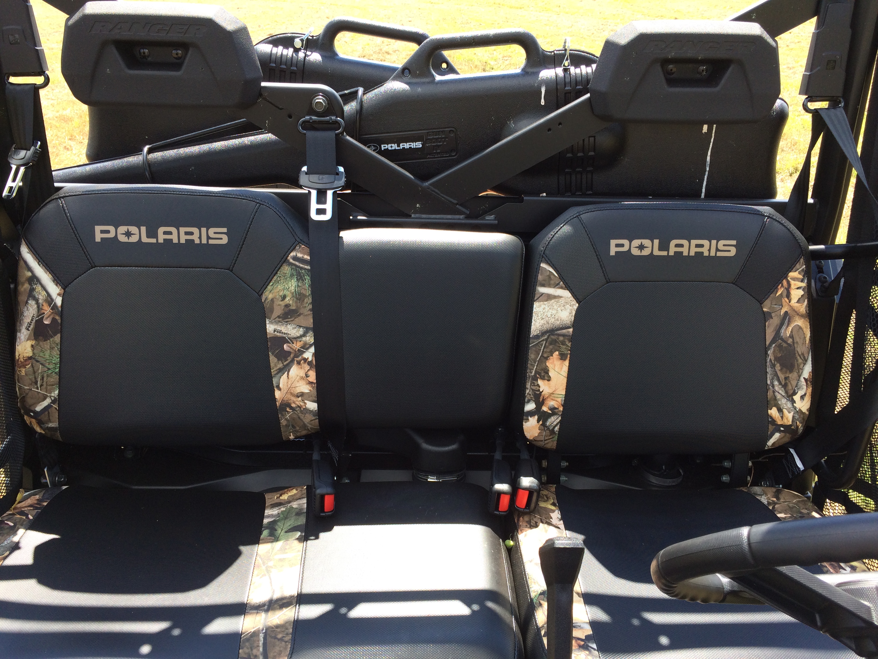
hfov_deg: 61.7
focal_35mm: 29
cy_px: 330
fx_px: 736
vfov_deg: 48.2
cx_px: 439
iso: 32
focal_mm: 4.15
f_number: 2.2
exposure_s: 1/376
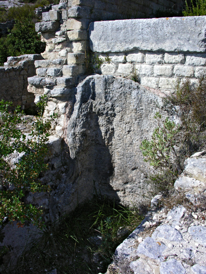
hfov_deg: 40.7
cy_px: 137
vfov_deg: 52.6
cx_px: 103
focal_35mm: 35
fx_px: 278
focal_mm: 8.9
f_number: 8
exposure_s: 1/347
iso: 100
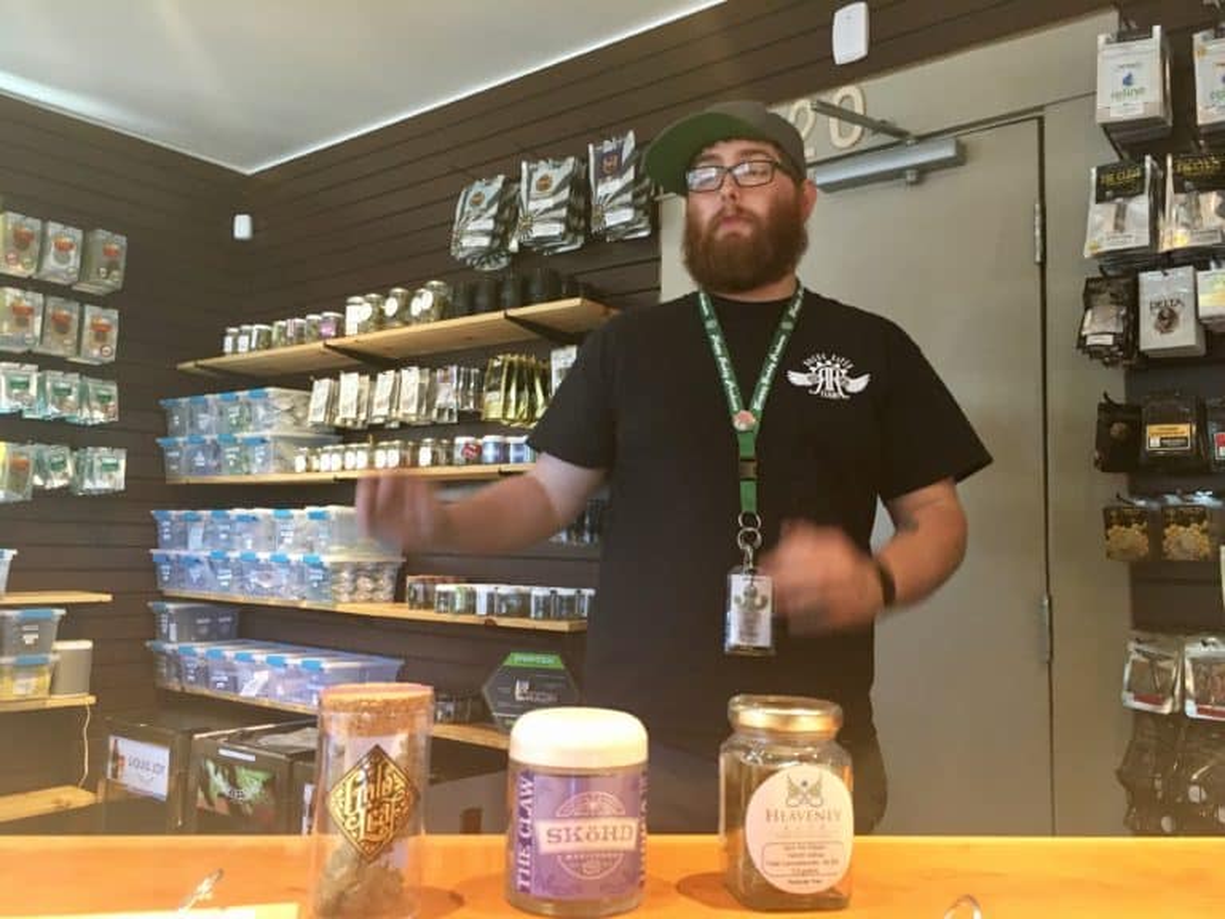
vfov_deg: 48.2
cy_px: 460
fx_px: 1026
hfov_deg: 61.7
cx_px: 612
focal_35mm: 29
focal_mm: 4.15
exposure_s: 1/30
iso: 160
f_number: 2.2
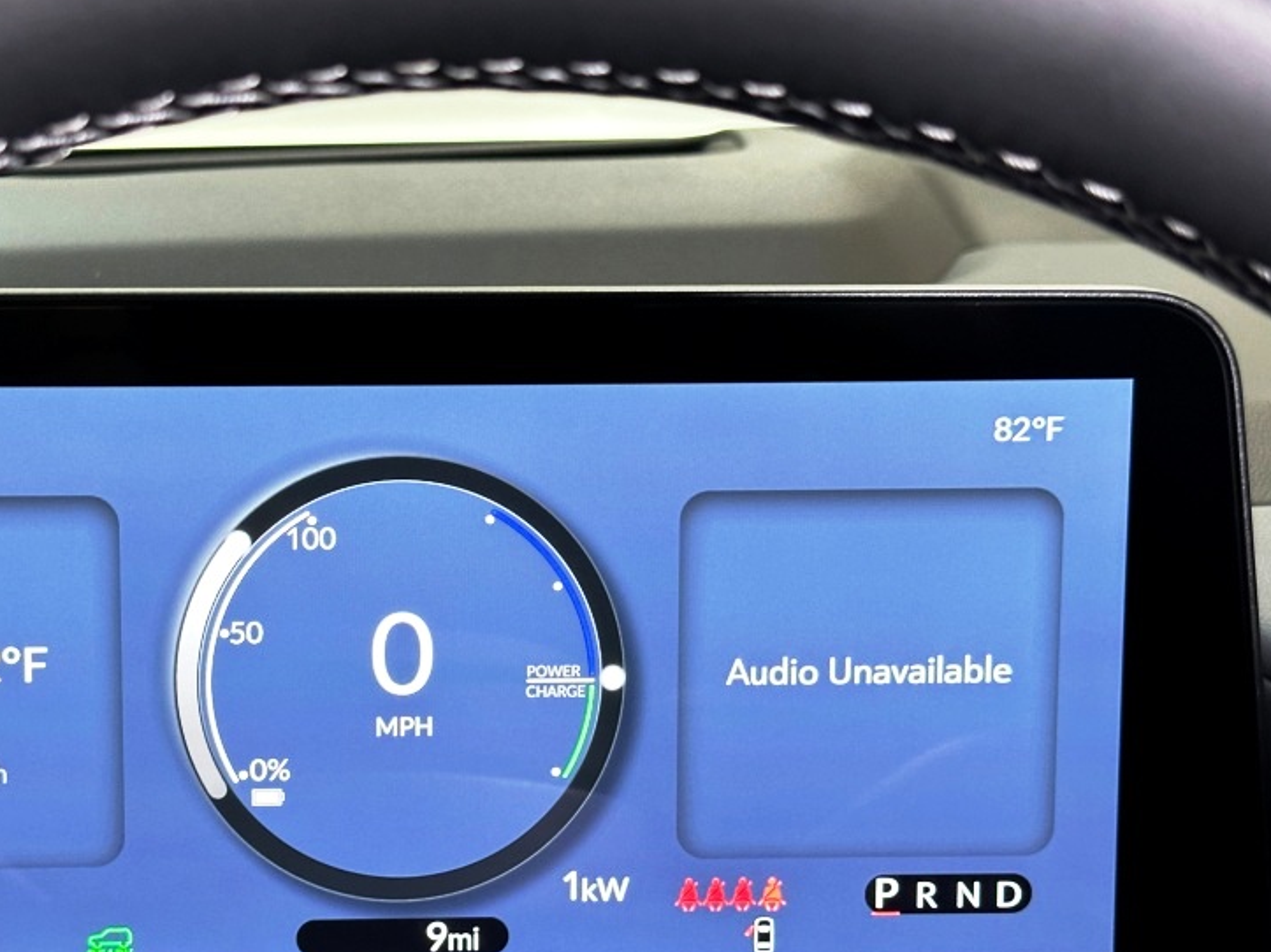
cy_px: 641
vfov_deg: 21.5
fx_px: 2496
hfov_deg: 28.4
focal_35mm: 68
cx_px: 411
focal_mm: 6.86
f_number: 1.78
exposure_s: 1/38
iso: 320
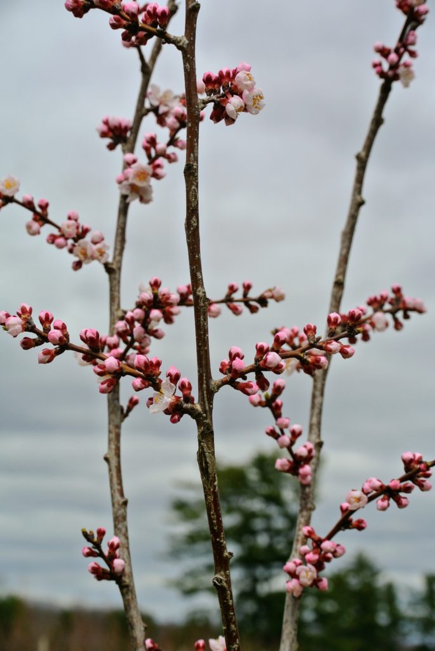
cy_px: 326
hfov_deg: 13.7
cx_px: 218
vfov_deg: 20.4
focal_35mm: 100
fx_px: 1808
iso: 100
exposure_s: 1/640
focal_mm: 37.3
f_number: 6.3
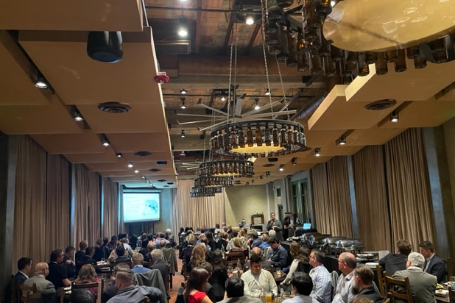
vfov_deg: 46.3
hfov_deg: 65.5
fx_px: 354
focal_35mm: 28
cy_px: 166
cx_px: 228
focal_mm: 4.2
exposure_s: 1/30
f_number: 1.6
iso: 800
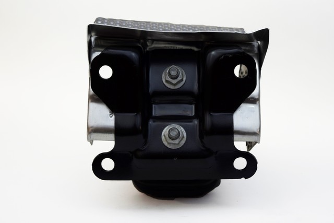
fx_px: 668
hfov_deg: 28.1
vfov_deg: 18.9
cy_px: 112
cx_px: 167
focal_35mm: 72
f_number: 5.3
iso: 500
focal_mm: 48
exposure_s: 1/60
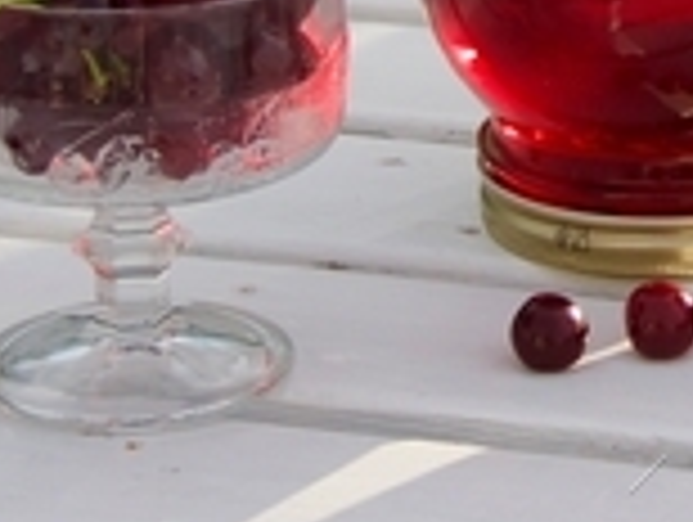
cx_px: 940
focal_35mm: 264
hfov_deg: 7.4
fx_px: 5293
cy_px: -196
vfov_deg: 5.6
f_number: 4.4
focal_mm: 32
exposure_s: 1/640
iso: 320
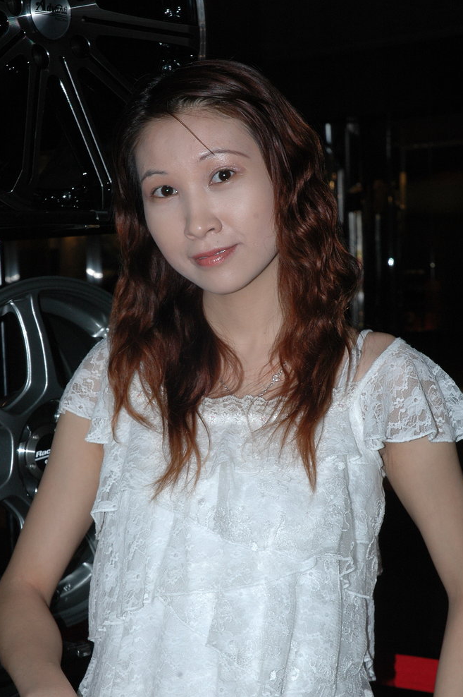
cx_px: 233
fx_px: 1653
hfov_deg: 15.9
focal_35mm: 86
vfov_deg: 23.8
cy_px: 360
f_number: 11
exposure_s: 1/160
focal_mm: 55
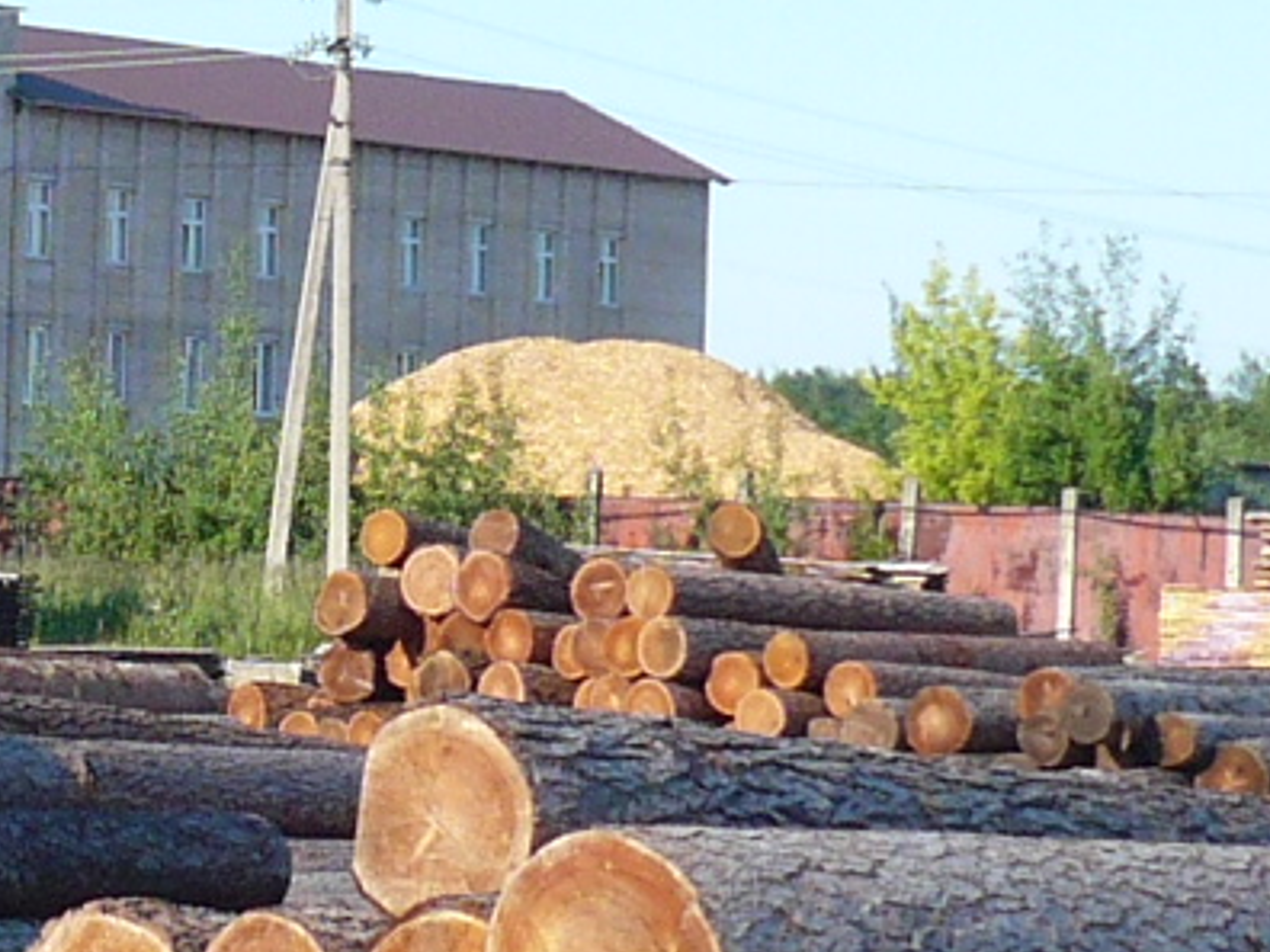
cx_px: 48
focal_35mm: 181
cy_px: 327
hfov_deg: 10.8
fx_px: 6641
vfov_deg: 8.2
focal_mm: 5.8
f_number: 2.8
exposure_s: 1/640
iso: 100
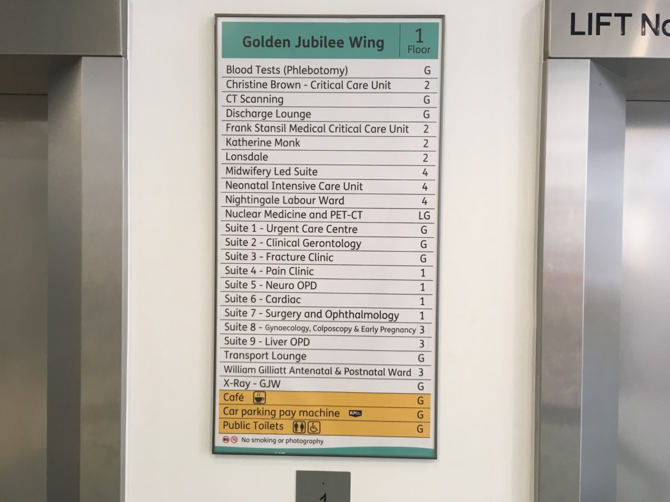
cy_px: 251
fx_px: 561
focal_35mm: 29
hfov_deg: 61.7
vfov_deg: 48.2
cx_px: 335
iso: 80
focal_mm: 4.15
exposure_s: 1/33
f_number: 2.2
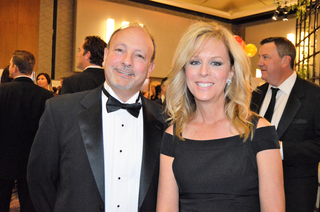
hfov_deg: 53.2
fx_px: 320
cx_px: 160
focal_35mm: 36
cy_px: 106
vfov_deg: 36.8
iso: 3200
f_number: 3.8
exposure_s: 1/60
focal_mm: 24
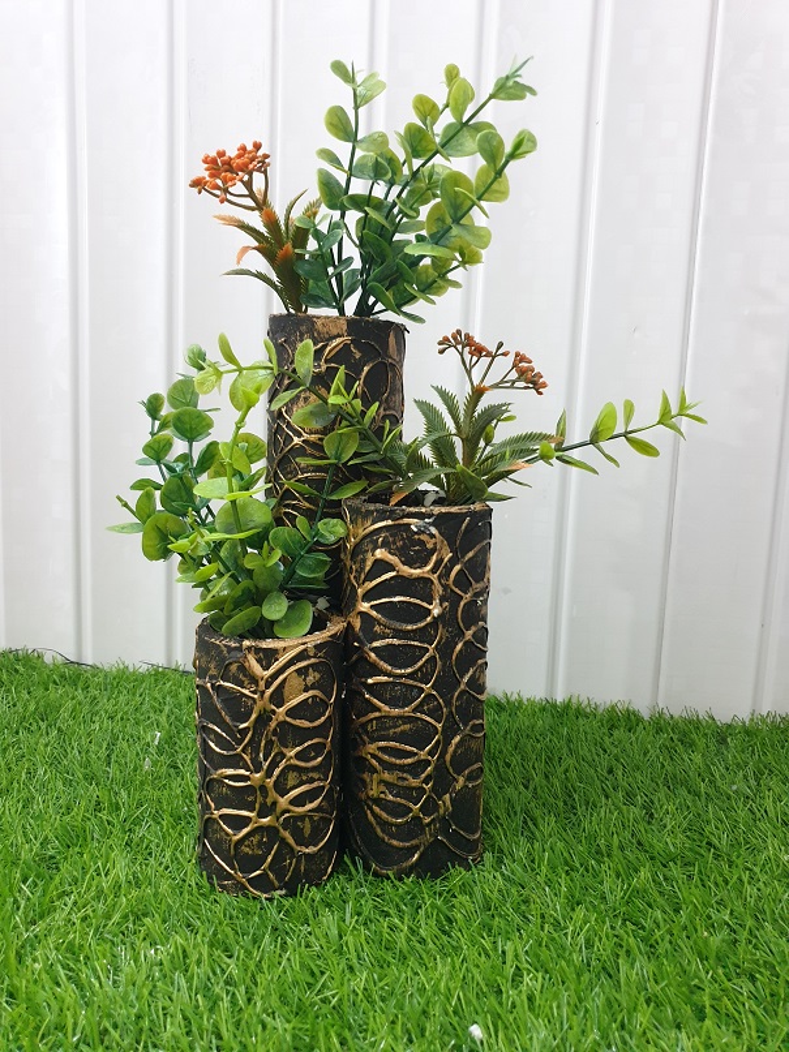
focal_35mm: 26
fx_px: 790
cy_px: 526
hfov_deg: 53.1
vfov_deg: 67.3
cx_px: 394
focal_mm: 4.3
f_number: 1.5
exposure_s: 1/50
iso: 320
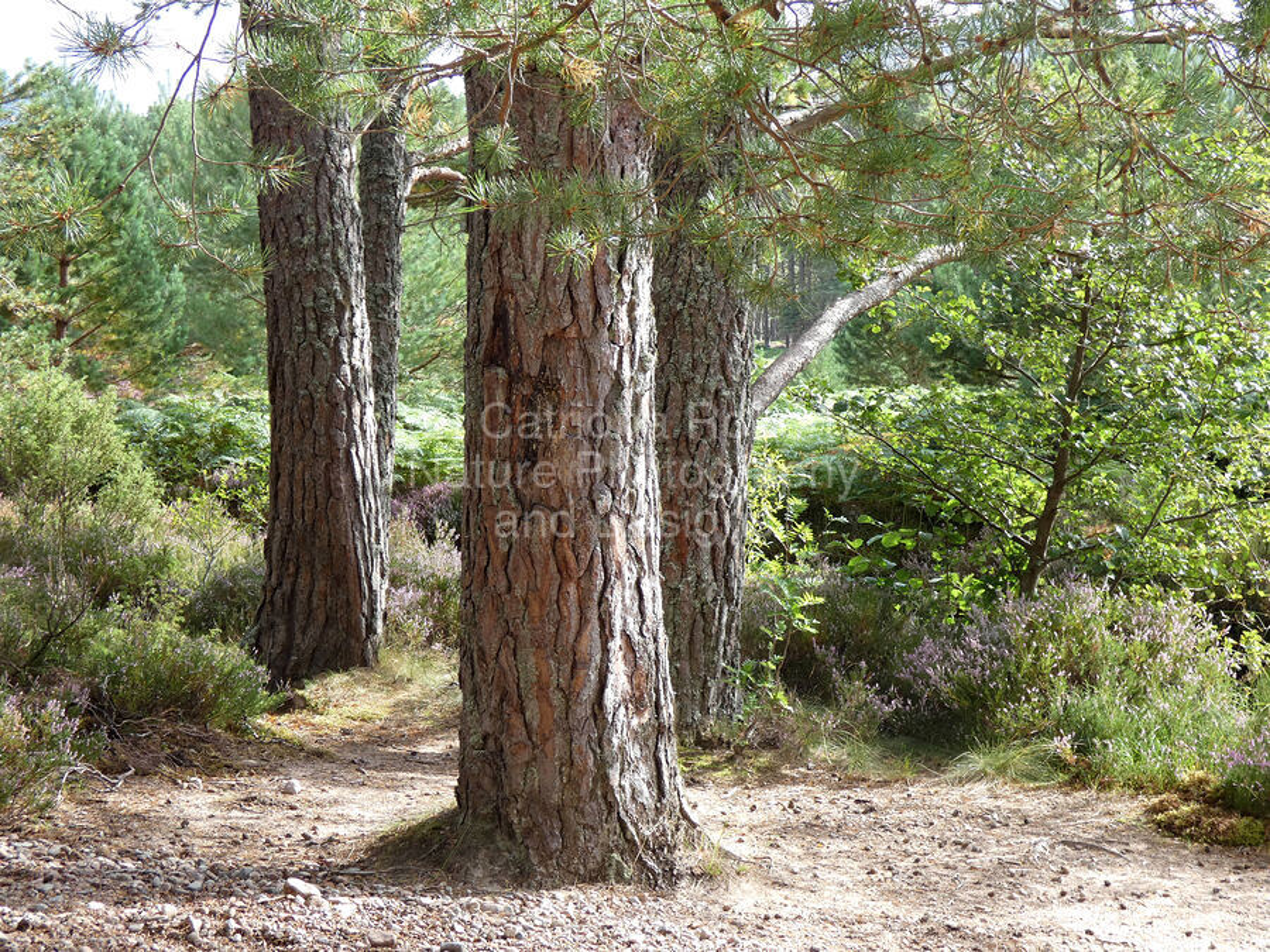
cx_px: 635
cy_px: 476
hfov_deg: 27.0
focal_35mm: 72
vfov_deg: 20.4
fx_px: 2642
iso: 80
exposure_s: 1/80
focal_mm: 12.9
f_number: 4.3
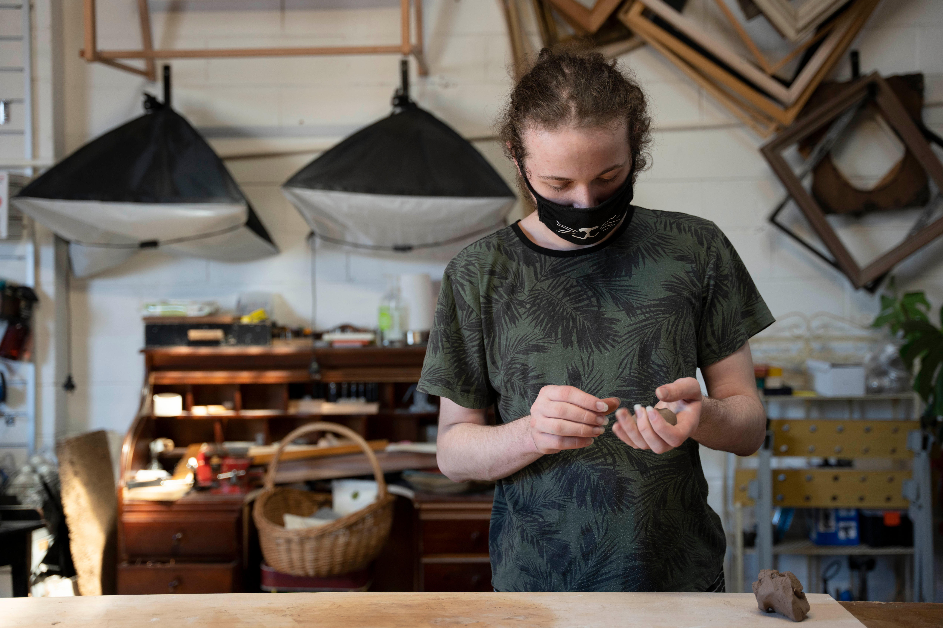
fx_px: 1189
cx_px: 472
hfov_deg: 43.3
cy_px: 314
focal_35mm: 45
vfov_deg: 29.6
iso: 400
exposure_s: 1/100
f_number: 2.8
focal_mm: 45.4
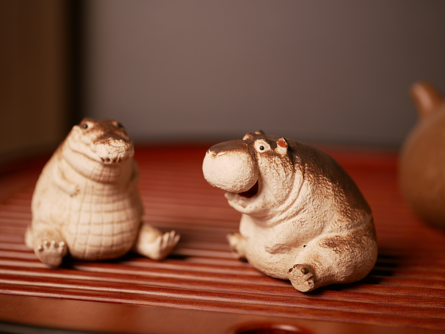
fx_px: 1157
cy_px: 167
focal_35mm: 90
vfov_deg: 16.4
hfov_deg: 21.8
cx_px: 222
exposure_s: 1/100
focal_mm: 45
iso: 250
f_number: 2.8
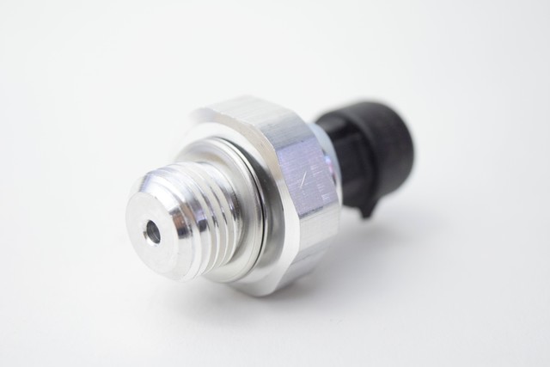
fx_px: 1100
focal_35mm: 72
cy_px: 184
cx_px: 275
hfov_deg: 28.1
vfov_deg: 18.9
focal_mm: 48
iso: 2000
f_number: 5.3
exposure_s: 1/60
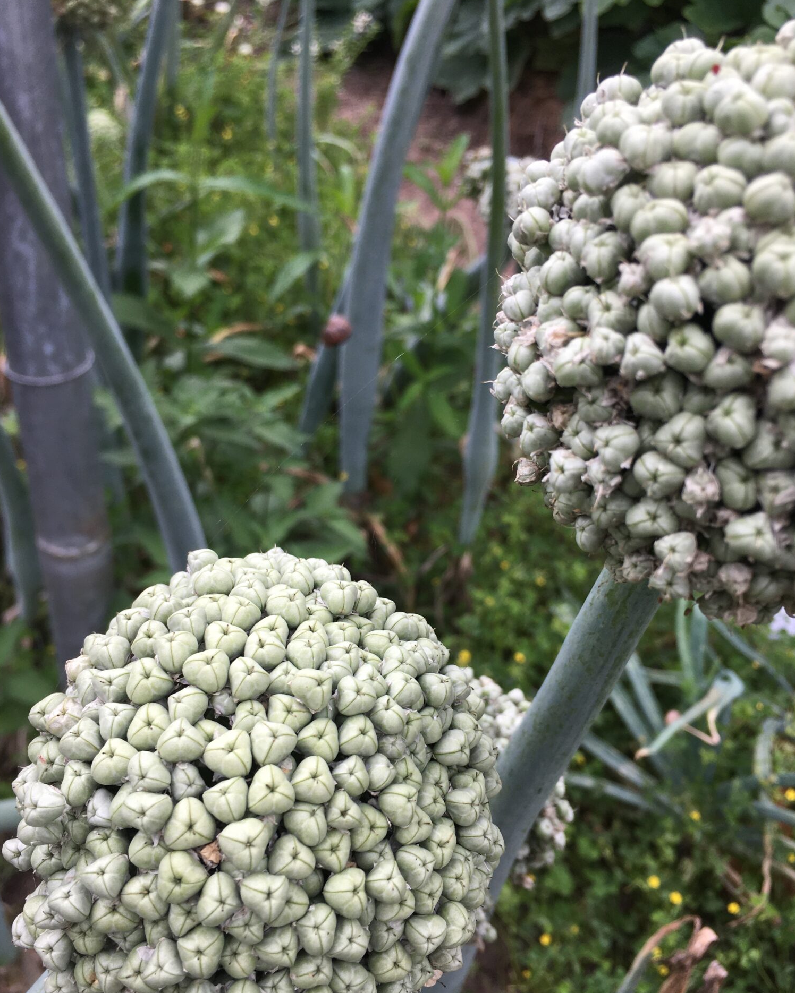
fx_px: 912
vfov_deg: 57.1
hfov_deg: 47.1
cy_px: 538
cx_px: 402
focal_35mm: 31
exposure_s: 1/386
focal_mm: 4.15
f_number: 2.2
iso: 25
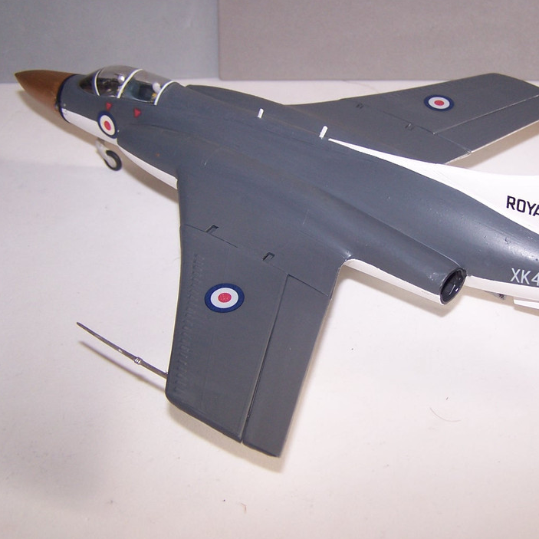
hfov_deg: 32.9
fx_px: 898
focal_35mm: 51
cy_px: 261
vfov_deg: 33.4
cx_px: 388
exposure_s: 1/60
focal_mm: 6.3
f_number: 2.8
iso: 80
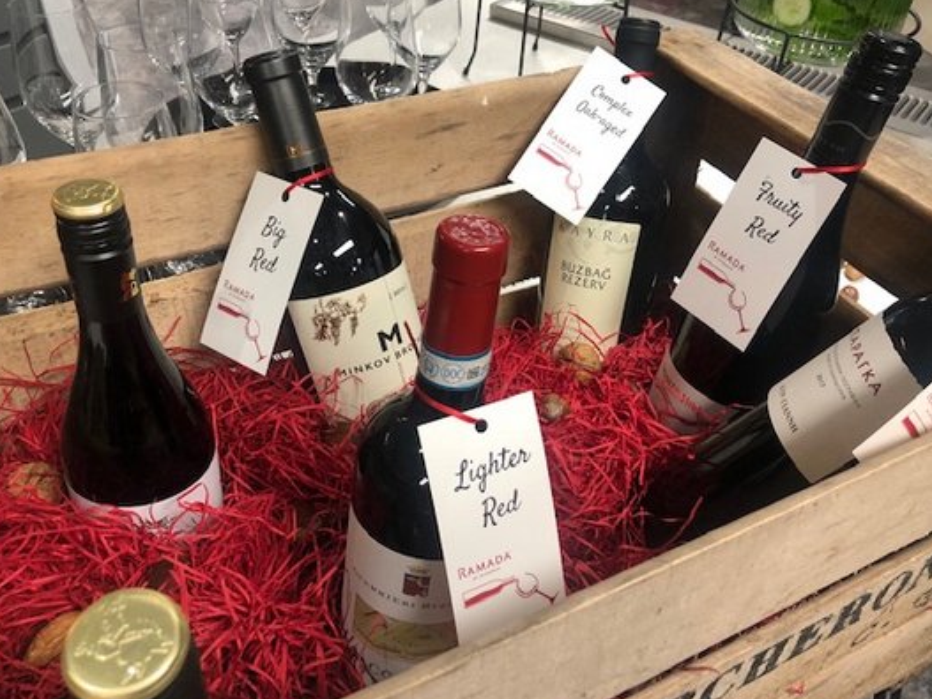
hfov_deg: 55.4
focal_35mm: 33
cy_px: 331
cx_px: 477
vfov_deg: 42.9
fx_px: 888
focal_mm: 3.99
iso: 40
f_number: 1.8
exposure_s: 1/25
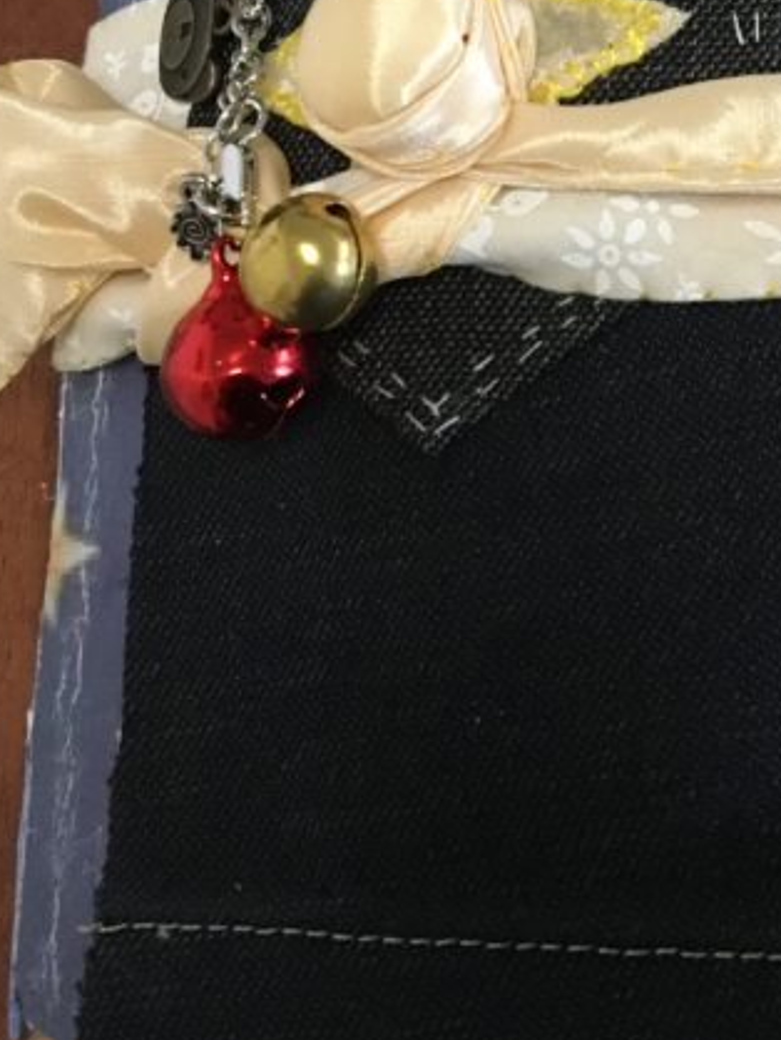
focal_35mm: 71
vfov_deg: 26.0
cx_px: 798
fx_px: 2134
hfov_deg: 20.0
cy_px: 2
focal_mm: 4.15
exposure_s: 1/17
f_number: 2.2
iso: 200
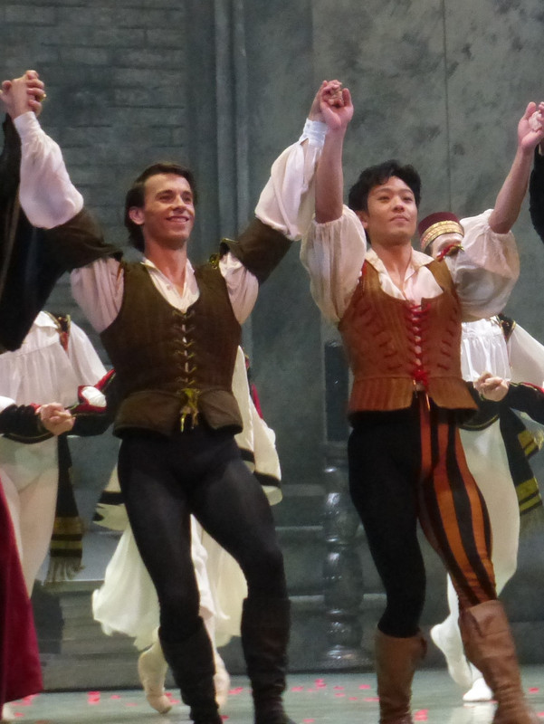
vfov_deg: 19.2
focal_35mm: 102
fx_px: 2135
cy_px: 362
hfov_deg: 14.5
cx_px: 272
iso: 800
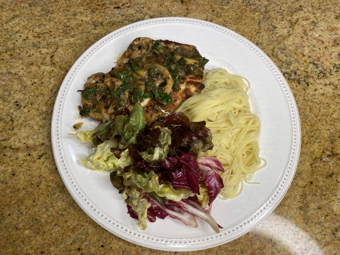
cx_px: 170
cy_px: 128
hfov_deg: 67.3
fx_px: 255
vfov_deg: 53.1
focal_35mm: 26
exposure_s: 1/120
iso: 64
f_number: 1.8
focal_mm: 4.25
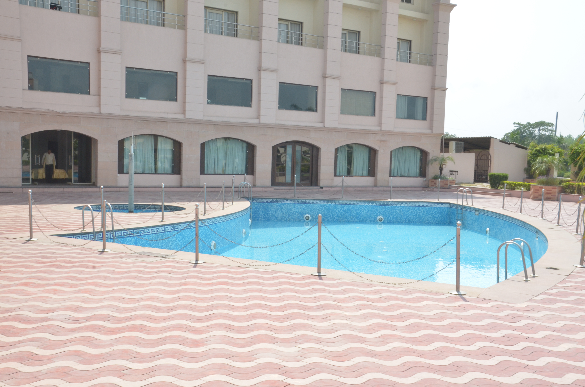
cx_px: 292
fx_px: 632
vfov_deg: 34.1
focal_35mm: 39
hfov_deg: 49.6
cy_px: 194
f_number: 20
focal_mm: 26
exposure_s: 1/125
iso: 640
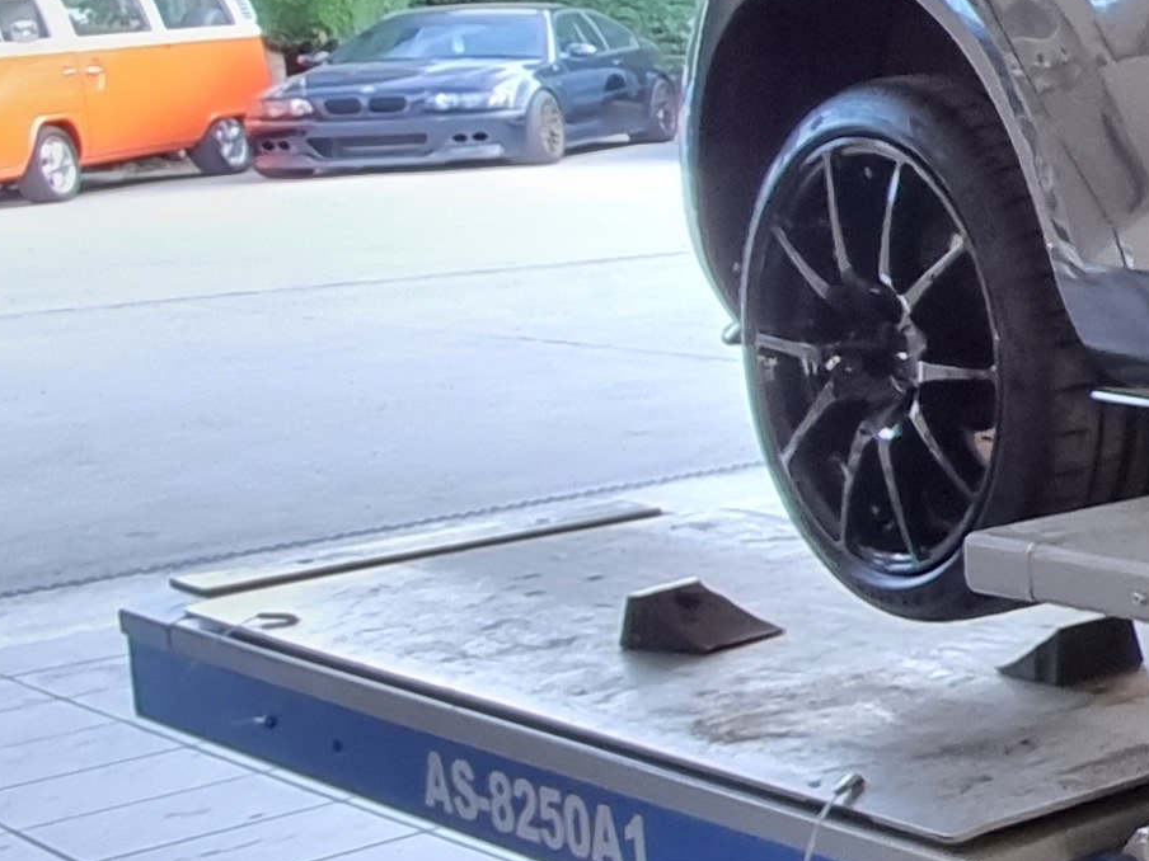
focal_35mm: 58
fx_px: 1925
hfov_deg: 17.1
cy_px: 177
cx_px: 2529
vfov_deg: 24.8
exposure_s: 1/50
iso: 400
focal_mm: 2.2
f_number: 2.2
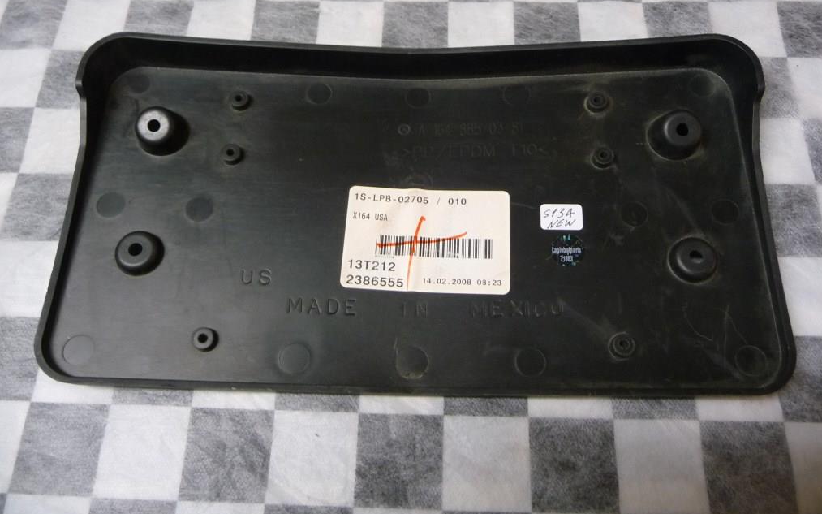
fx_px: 672
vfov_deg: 41.7
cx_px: 415
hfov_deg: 62.9
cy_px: 214
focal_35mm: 30
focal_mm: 4.7
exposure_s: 1/30
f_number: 3.3
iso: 250
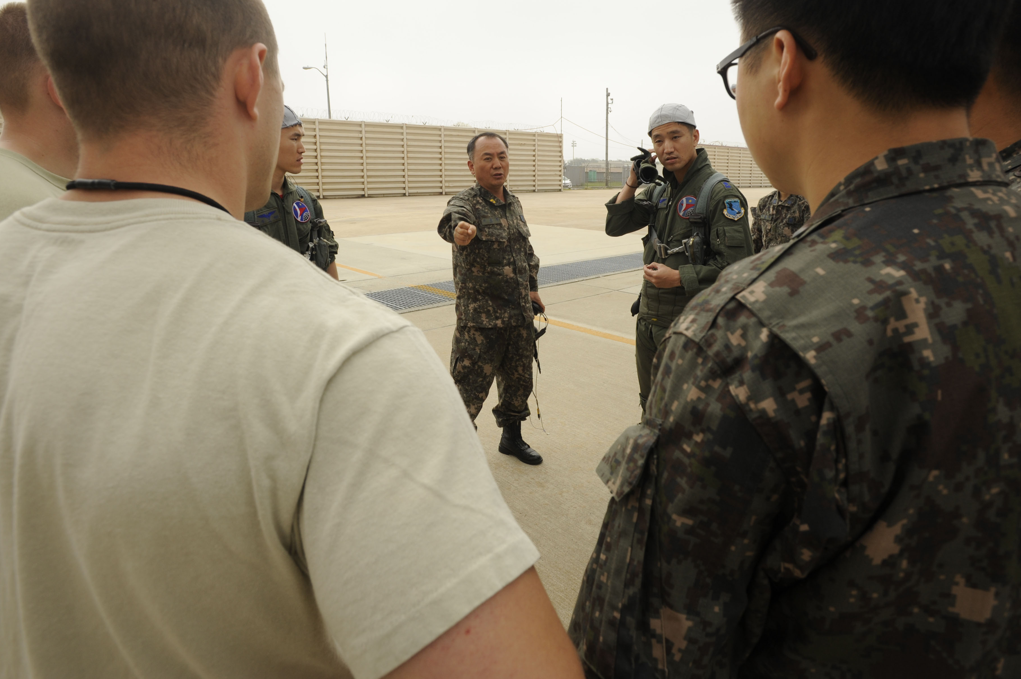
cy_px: 282
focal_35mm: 20
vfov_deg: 61.5
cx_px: 534
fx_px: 567
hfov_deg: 84.0
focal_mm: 17
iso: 400
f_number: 11
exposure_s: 1/500
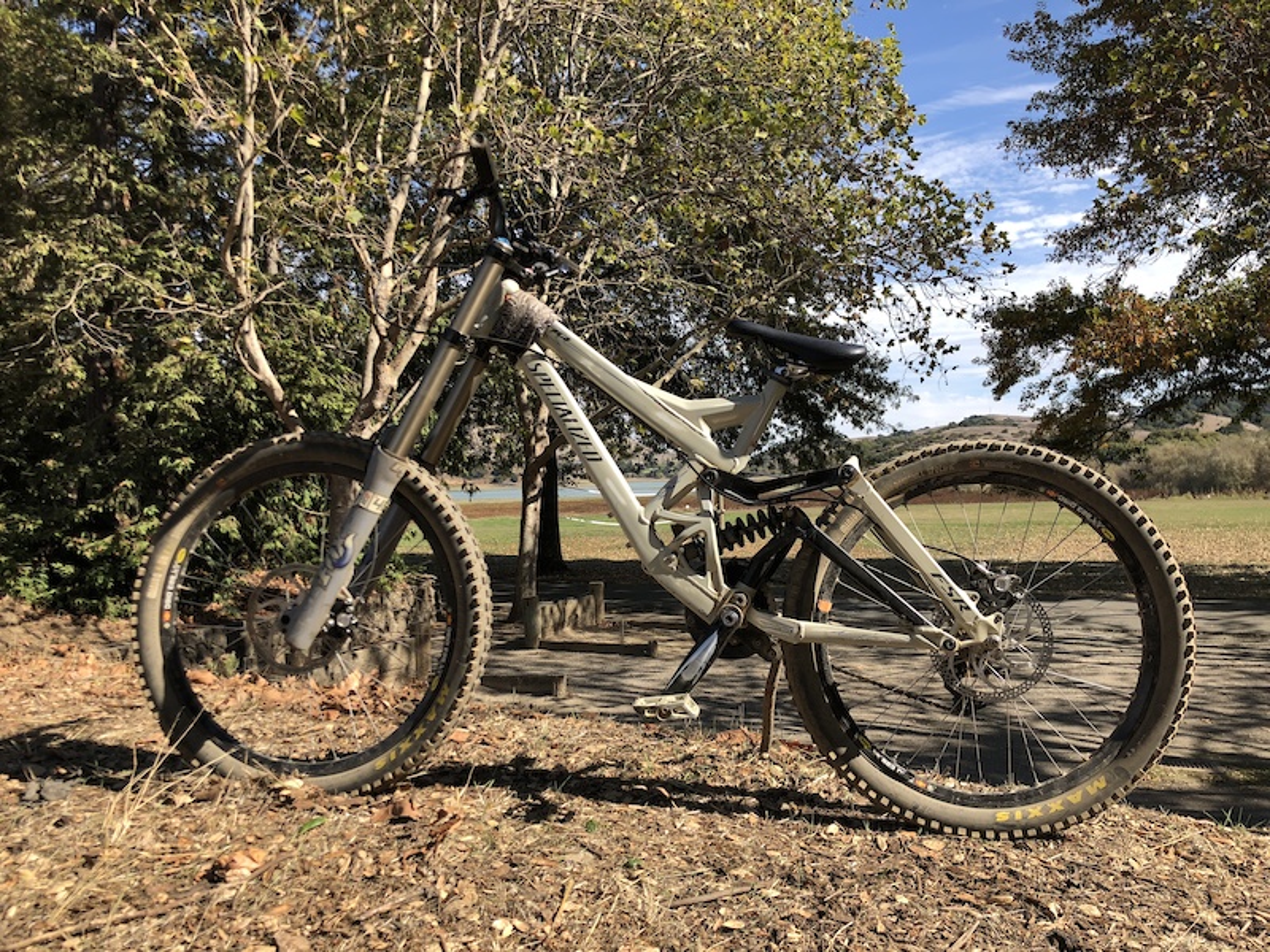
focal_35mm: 28
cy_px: 476
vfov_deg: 49.7
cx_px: 635
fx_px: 1027
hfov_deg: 63.4
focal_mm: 4
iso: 20
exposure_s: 1/979
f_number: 1.8
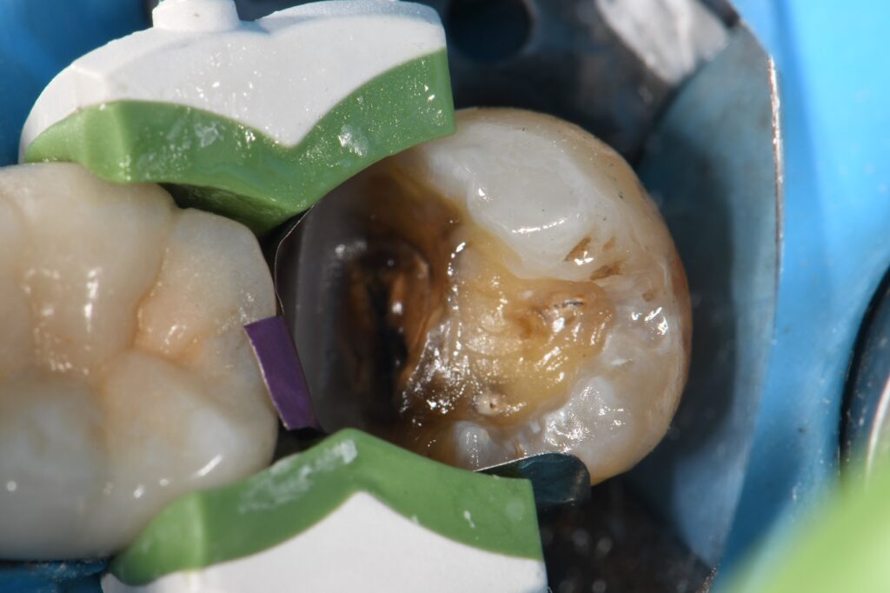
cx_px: 445
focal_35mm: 157
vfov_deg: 8.7
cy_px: 296
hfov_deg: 13.1
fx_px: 3880
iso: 200
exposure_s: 1/200
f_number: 32
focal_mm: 105
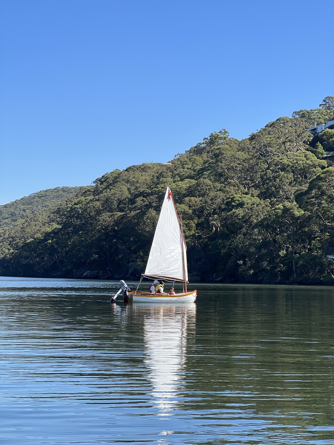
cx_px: 167
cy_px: 222
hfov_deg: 19.1
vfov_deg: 25.3
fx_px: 991
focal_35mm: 77
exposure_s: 1/501
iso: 32
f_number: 2.8
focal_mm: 9
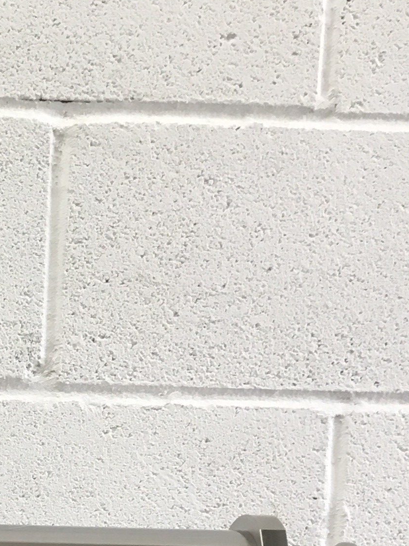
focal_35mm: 105
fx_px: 1655
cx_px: -315
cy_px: 794
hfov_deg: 12.9
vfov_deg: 17.1
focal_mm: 4.15
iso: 80
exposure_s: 1/33
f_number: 2.2
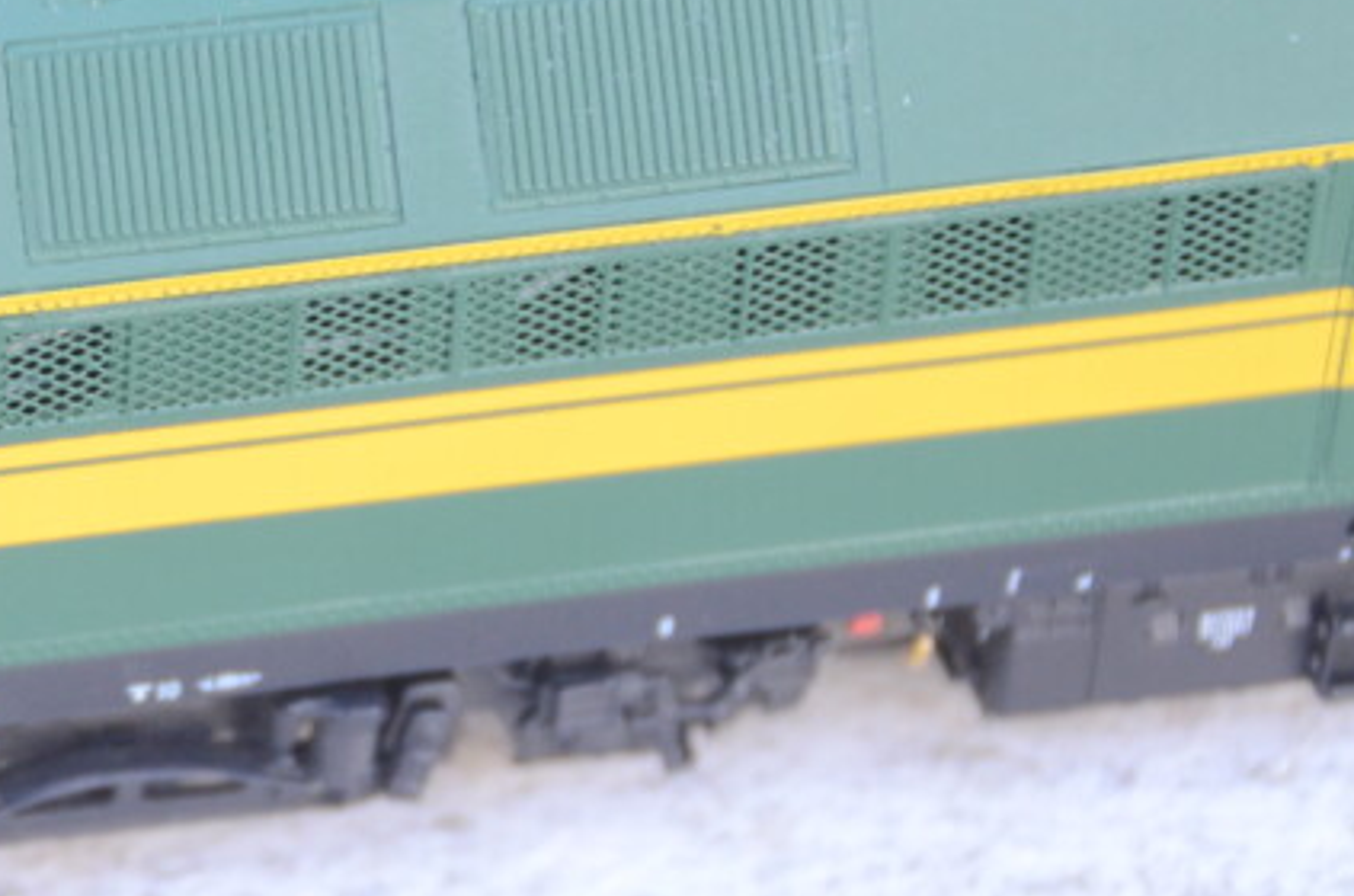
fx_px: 9532
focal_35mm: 254
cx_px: -96
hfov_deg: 8.1
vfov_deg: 5.4
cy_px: 317
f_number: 5
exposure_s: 1/200
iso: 800
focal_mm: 70
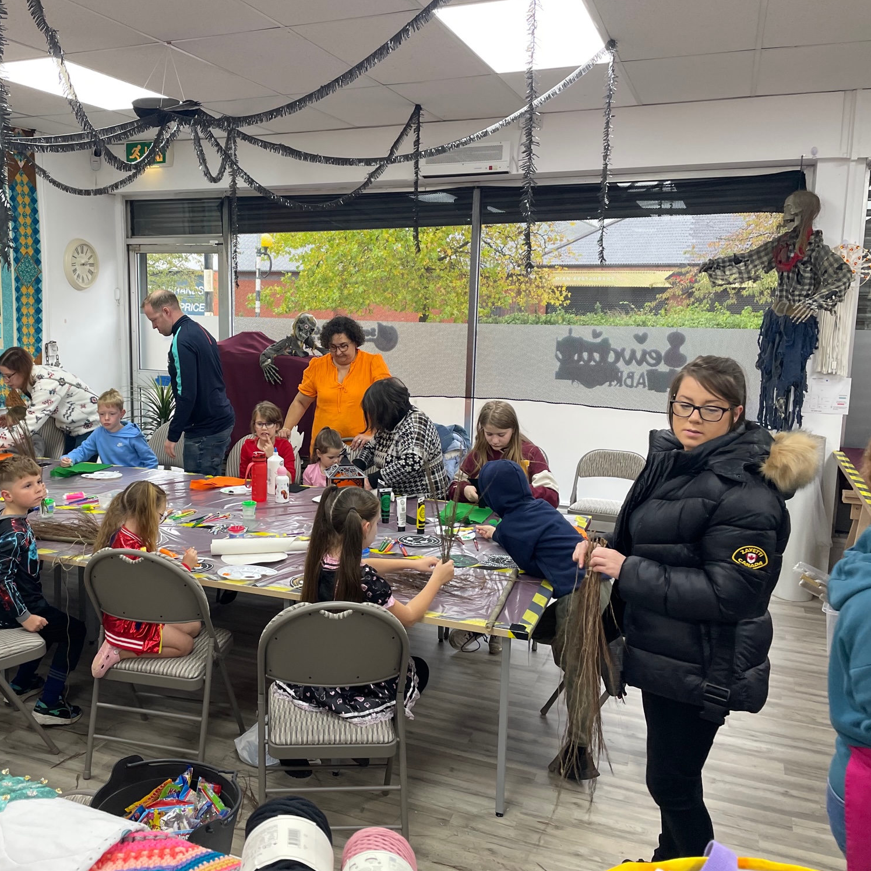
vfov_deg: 52.5
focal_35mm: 31
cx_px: 299
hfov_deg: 51.7
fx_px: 882
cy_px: 432
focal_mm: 4.2
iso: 125
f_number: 1.6
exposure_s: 1/100
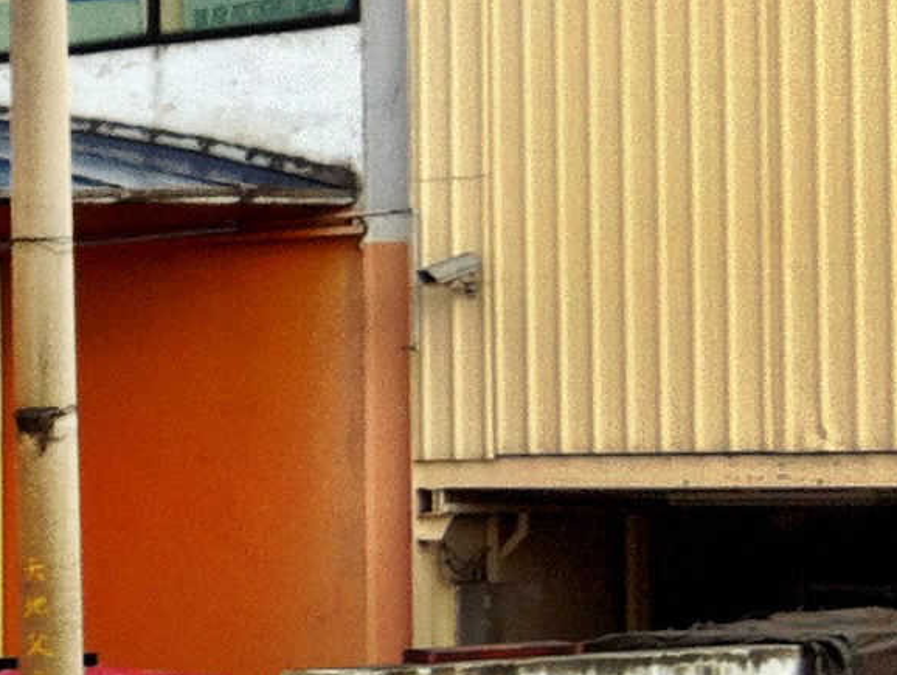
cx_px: -1034
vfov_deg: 9.6
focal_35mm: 155
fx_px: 4022
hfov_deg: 11.2
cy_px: 500
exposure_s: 1/35
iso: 80
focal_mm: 3.85
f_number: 2.8
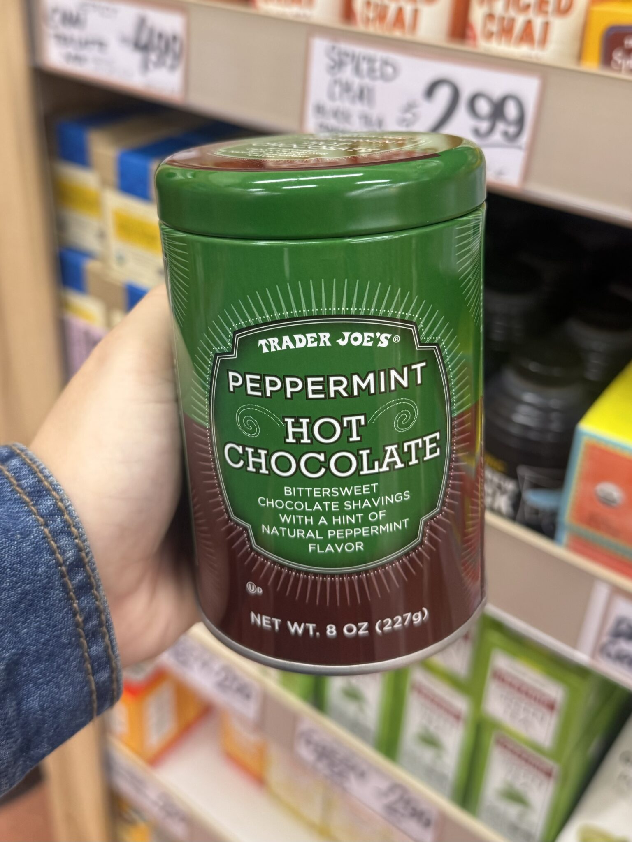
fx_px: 584
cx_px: 316
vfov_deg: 71.6
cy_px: 421
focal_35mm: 24
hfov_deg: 56.8
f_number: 1.78
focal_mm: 6.76
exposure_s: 1/121
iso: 200
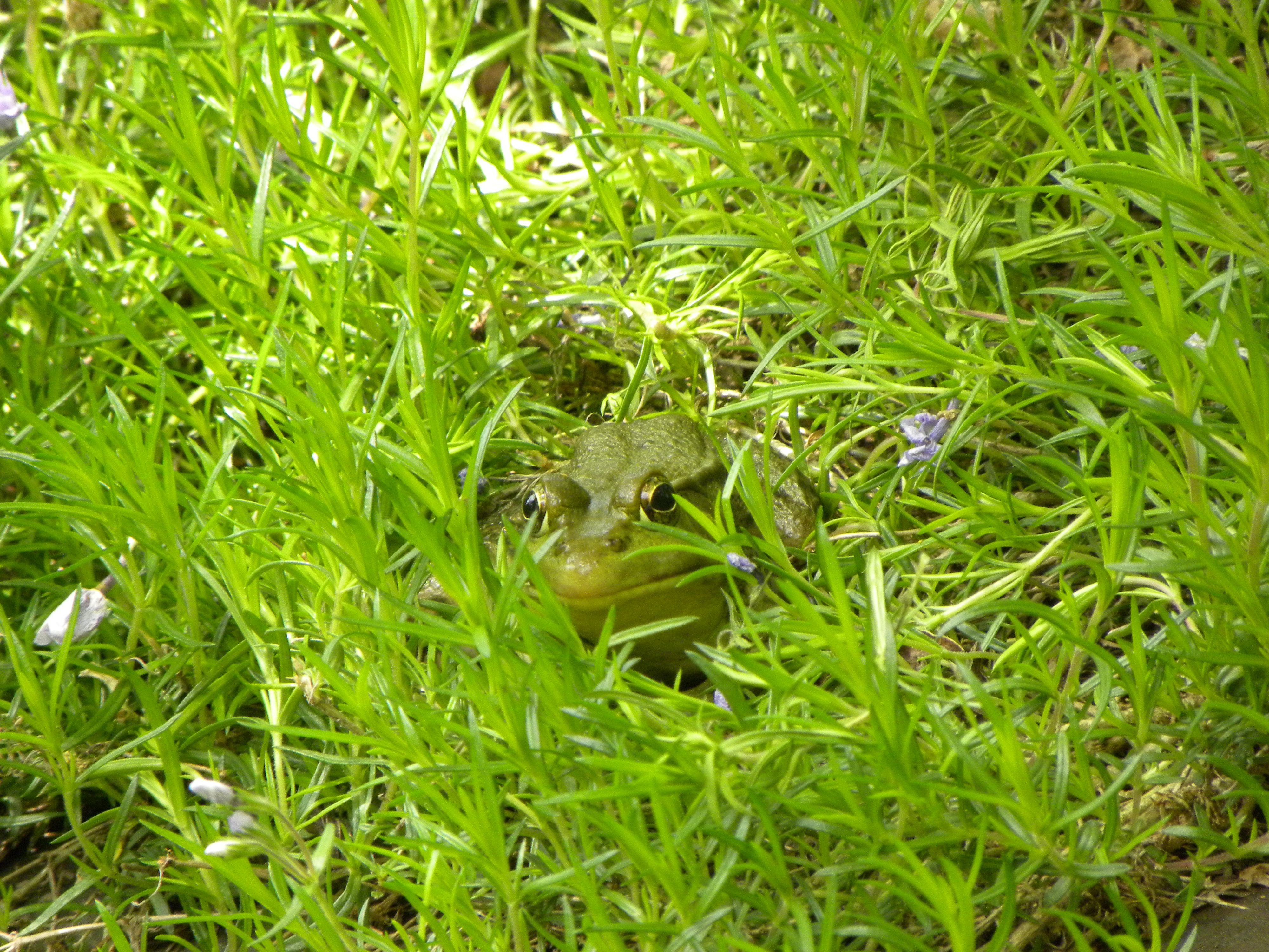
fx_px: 22875
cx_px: 634
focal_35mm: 624
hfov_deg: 3.2
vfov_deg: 2.4
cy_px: 476
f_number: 5
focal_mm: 110.4
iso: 349
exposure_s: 1/127
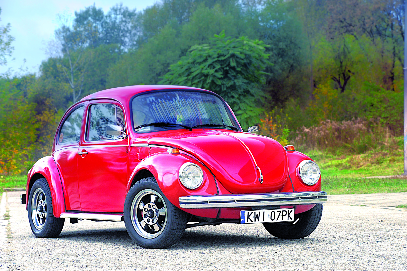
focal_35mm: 120
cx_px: 204
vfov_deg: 11.4
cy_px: 136
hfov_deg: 17.1
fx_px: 1356
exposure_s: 1/160
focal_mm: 120
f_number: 8
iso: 1000
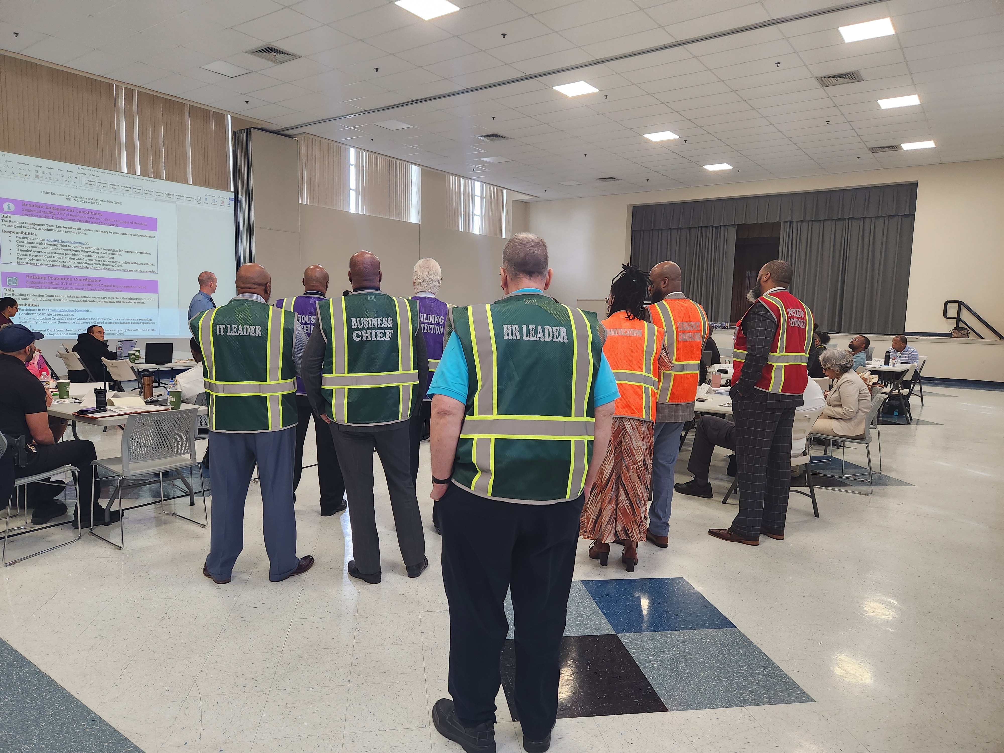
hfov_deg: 73.9
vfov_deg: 58.9
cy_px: 376
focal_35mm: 23
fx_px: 667
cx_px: 502
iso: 320
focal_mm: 5.4
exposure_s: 1/120
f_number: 1.8
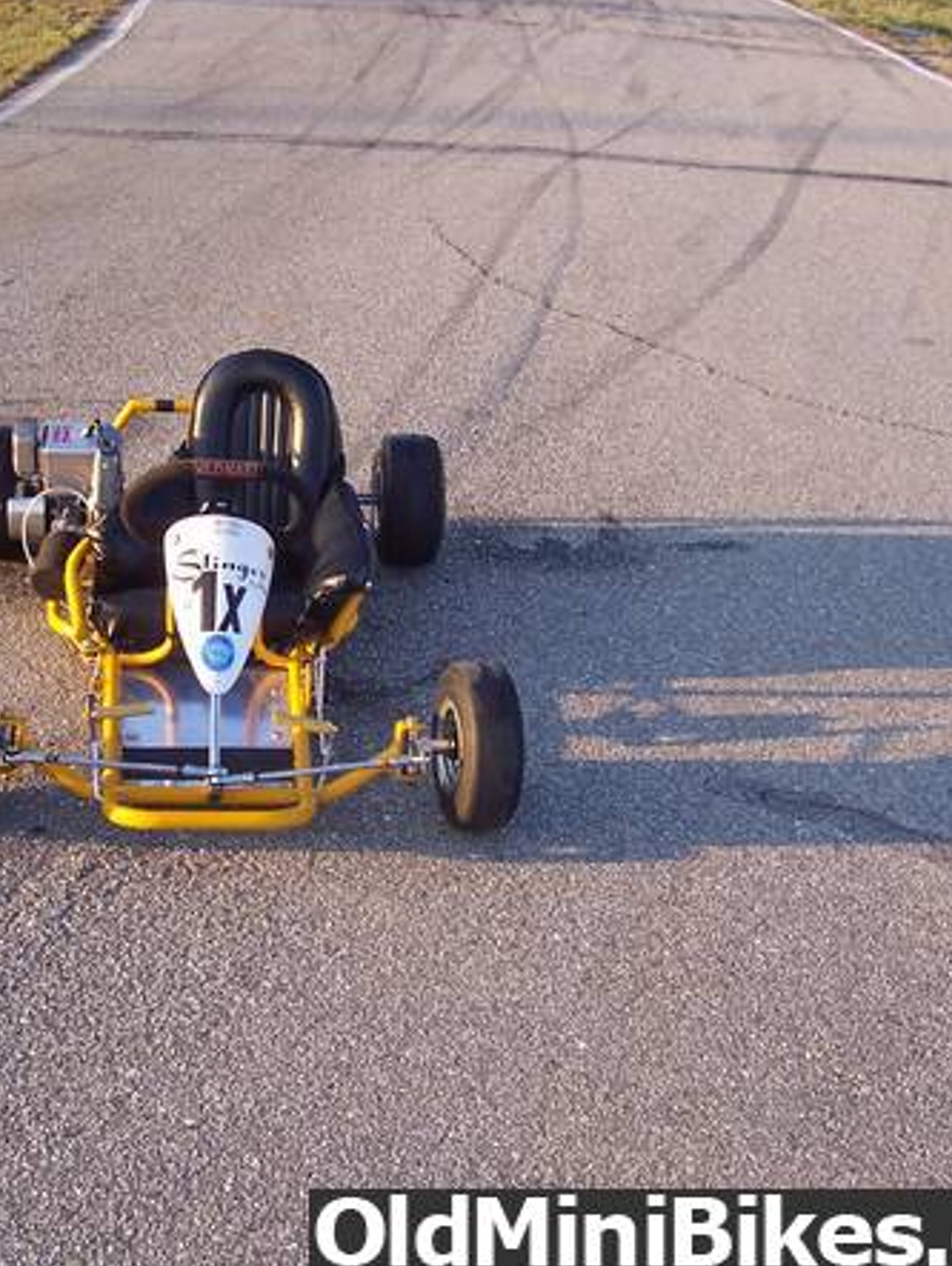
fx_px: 1684
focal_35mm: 46
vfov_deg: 41.2
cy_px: 634
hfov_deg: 31.3
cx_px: 300
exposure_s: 1/250
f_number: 2.7
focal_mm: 5.6
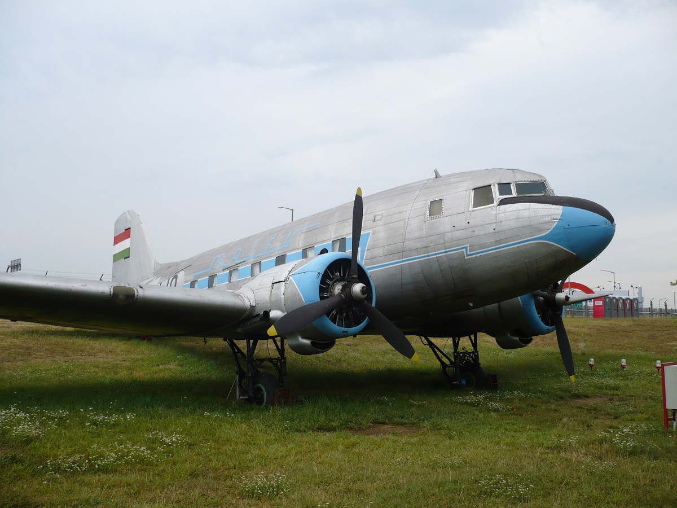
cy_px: 254
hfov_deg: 46.8
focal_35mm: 40
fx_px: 782
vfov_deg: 36.0
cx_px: 338
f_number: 3
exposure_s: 1/640
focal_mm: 6.6
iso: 100
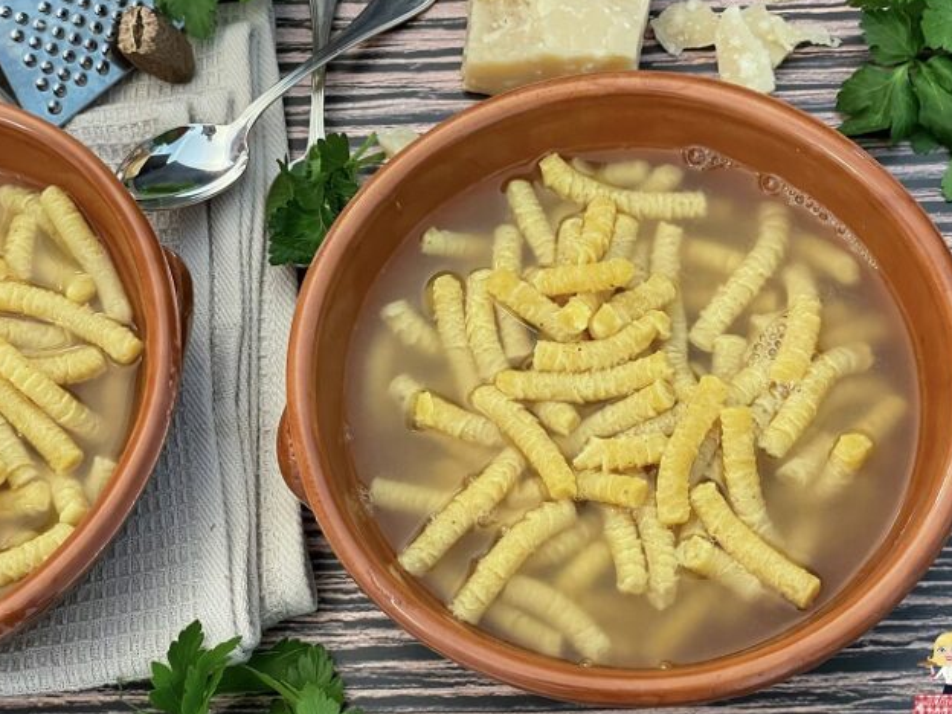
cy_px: 351
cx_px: 465
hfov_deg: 32.2
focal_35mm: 60
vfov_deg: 24.4
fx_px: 1650
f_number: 2
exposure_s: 1/50
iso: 250
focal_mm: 6
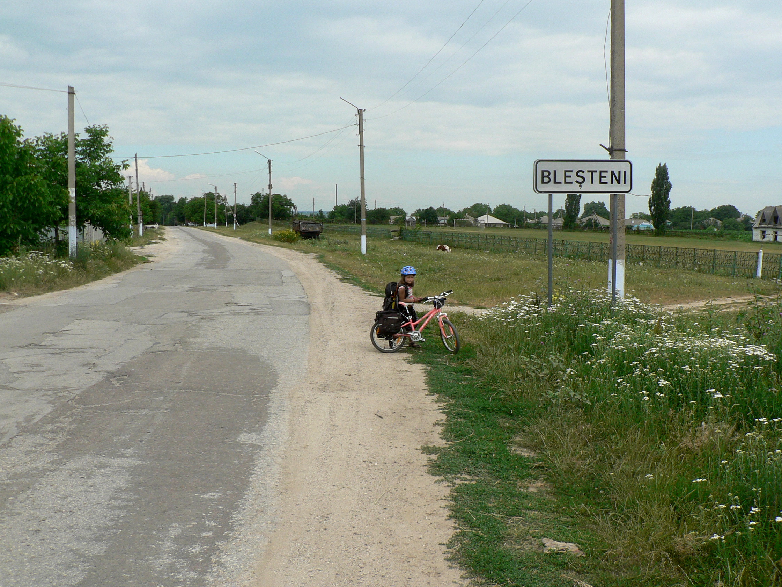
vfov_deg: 39.7
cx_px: 401
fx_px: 813
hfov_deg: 51.3
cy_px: 292
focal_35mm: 36
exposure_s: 1/1000
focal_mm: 6
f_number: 3.6
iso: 100
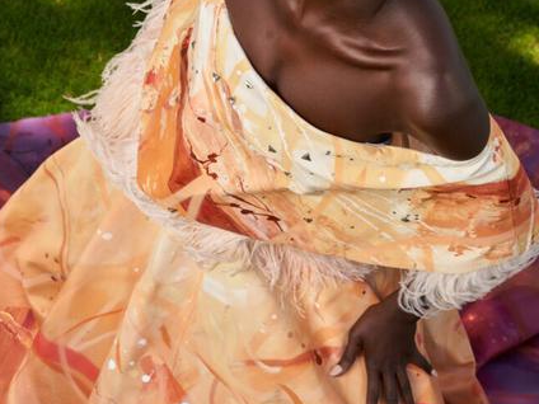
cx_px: 287
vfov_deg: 14.9
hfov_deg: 20.2
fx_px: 1510
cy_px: -24
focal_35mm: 97
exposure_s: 1/160
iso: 400
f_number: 10
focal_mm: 57
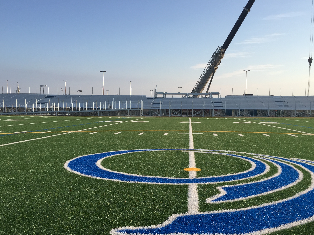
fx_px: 327
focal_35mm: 36
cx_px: 164
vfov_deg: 39.5
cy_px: 140
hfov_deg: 51.3
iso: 32
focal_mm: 4.15
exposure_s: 1/1276
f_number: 2.2
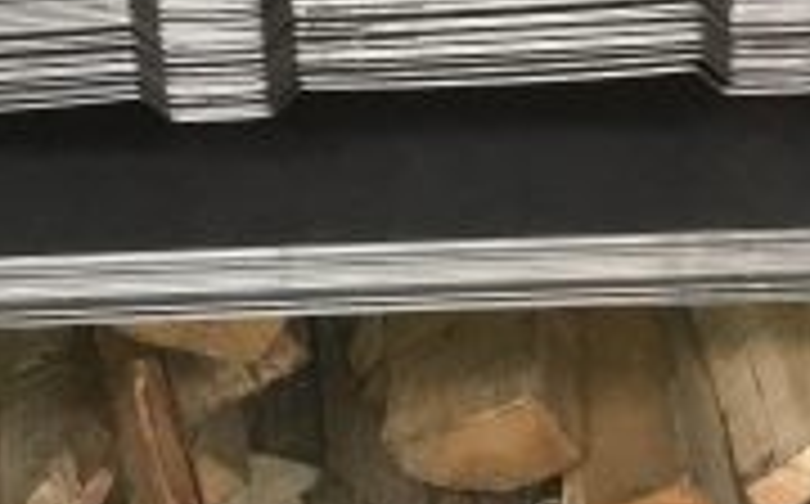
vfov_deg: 8.5
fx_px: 3021
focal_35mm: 137
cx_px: 351
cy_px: -810
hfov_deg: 15.3
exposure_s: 1/33
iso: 160
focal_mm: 4.15
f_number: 2.2
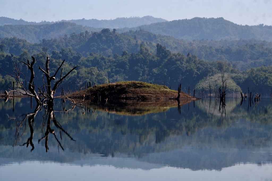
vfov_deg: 11.7
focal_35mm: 117
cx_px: 136
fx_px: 884
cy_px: 90
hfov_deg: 17.5
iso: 200
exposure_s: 1/1000
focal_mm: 78
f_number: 7.1
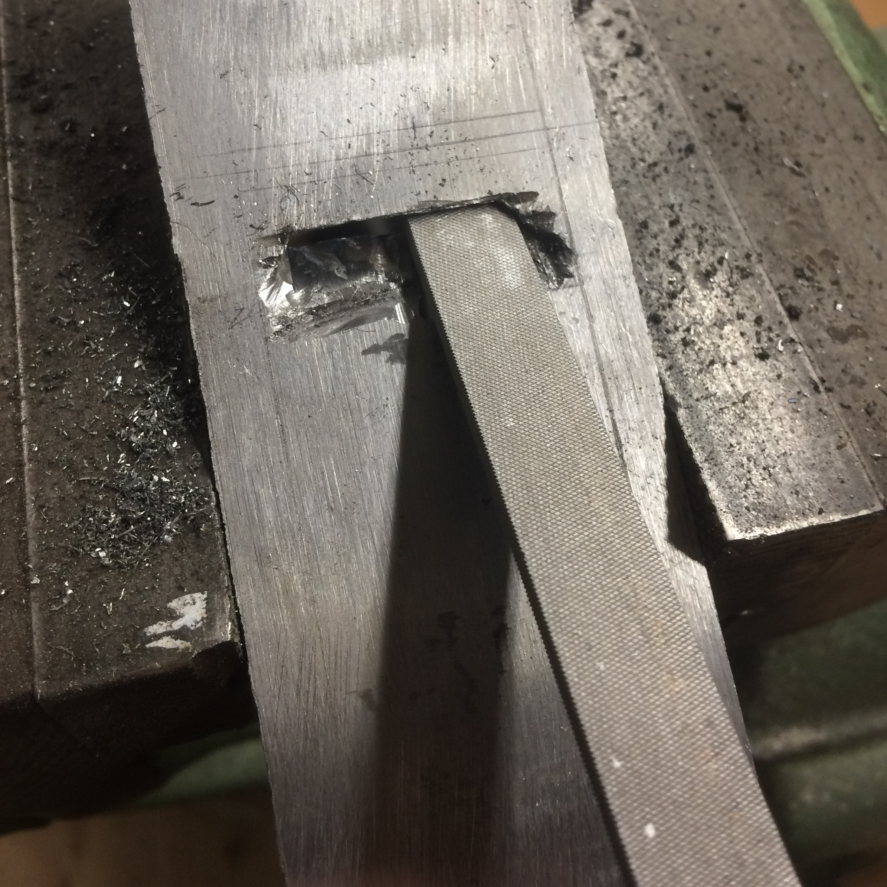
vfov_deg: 46.7
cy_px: 324
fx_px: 1015
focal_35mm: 35
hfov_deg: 47.2
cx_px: 434
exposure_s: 1/33
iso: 40
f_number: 2.2
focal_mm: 4.15
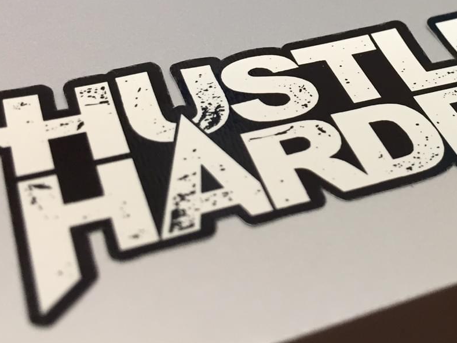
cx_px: 364
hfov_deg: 31.4
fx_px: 792
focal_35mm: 60
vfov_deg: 23.4
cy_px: -3
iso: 80
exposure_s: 1/30
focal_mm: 4.15
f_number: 2.2
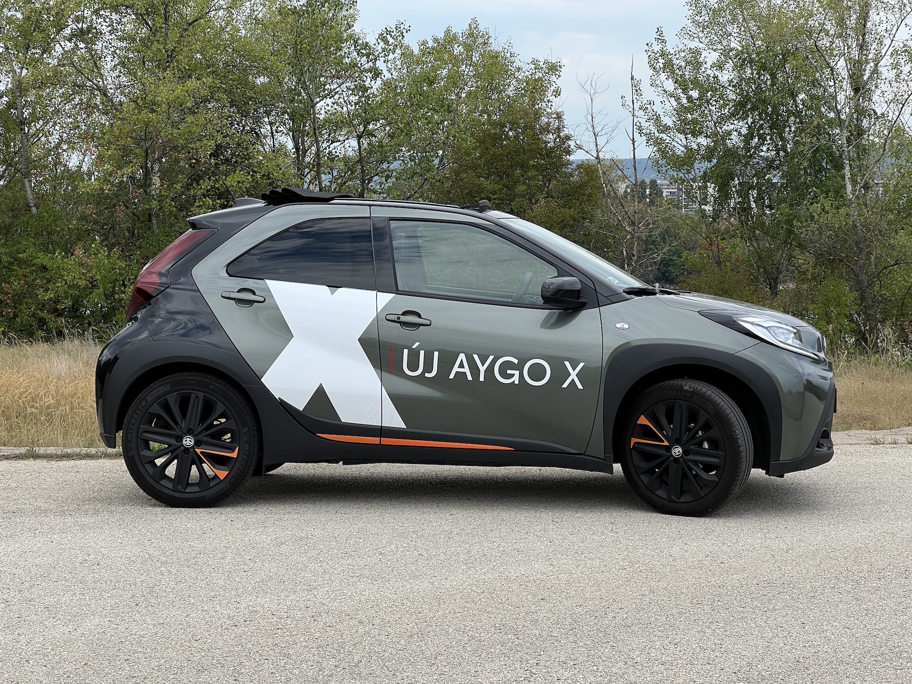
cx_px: 456
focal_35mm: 77
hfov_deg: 25.3
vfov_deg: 19.1
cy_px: 342
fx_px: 2029
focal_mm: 9
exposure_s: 1/479
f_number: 2.8
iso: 32
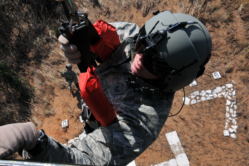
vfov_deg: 36.8
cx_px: 124
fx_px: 249
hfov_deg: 53.2
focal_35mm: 36
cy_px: 83
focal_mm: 24
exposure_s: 1/200
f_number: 14
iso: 200
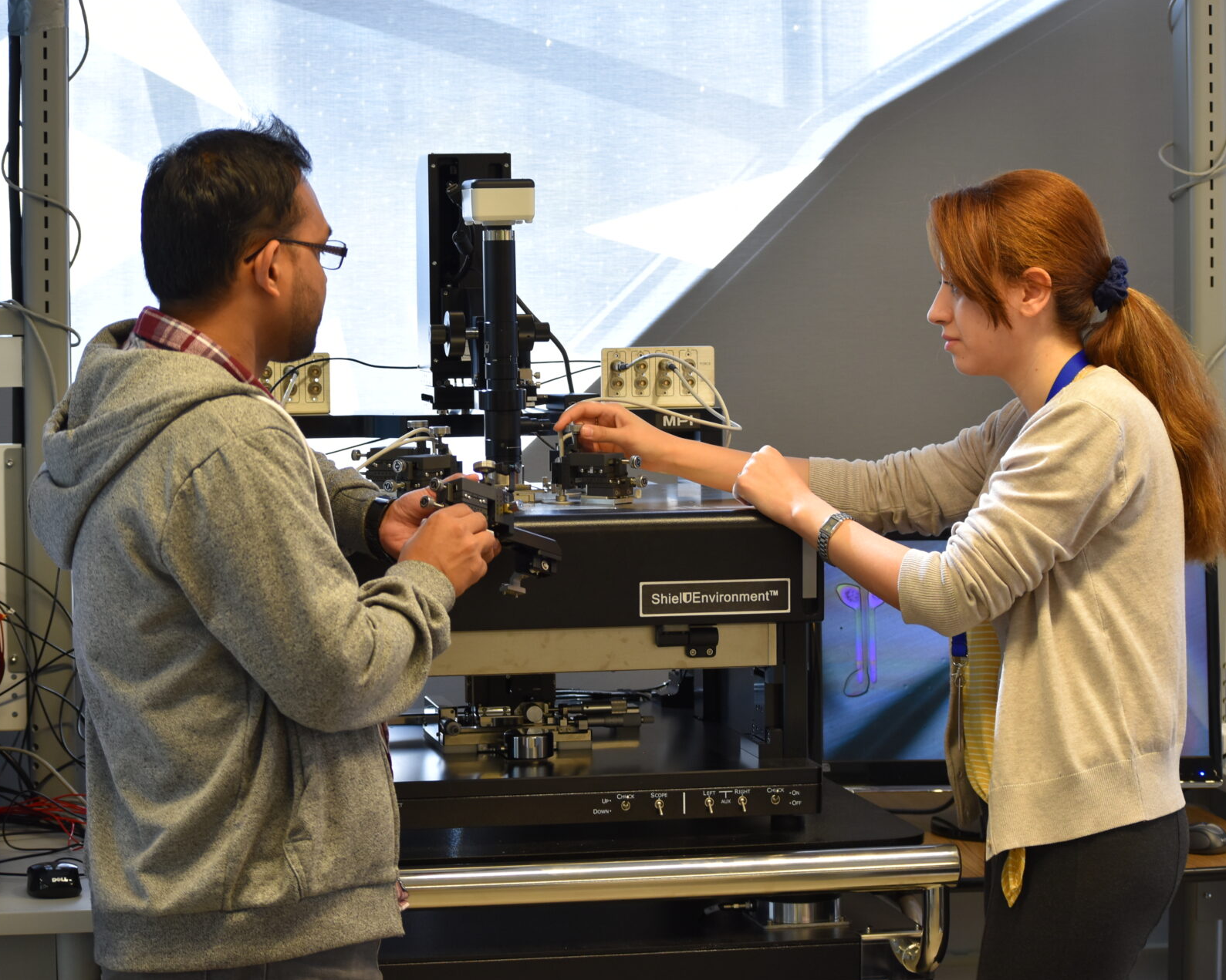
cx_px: 593
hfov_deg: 20.5
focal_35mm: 94
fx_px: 3395
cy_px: 489
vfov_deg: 16.4
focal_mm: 55
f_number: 4
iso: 400
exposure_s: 1/30
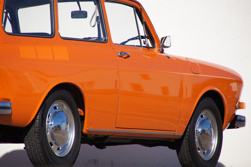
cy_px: 84
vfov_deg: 3.7
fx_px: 2611
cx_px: 126
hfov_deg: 5.5
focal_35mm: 375
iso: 100
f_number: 6.3
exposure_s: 1/500
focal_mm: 250
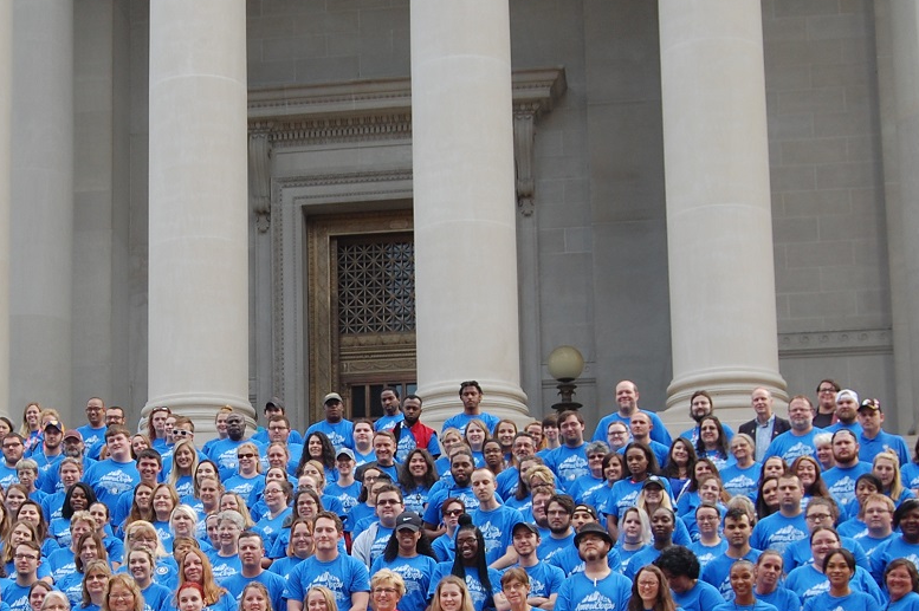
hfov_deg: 22.5
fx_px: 2295
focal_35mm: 90
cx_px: 251
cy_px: 516
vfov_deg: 15.1
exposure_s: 1/160
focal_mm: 31
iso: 200
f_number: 6.3
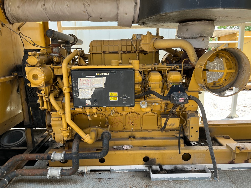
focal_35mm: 26
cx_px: 126
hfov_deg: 67.3
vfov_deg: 53.1
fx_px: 189
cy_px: 94
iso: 40
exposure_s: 1/238
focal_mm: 5.1
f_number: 1.6
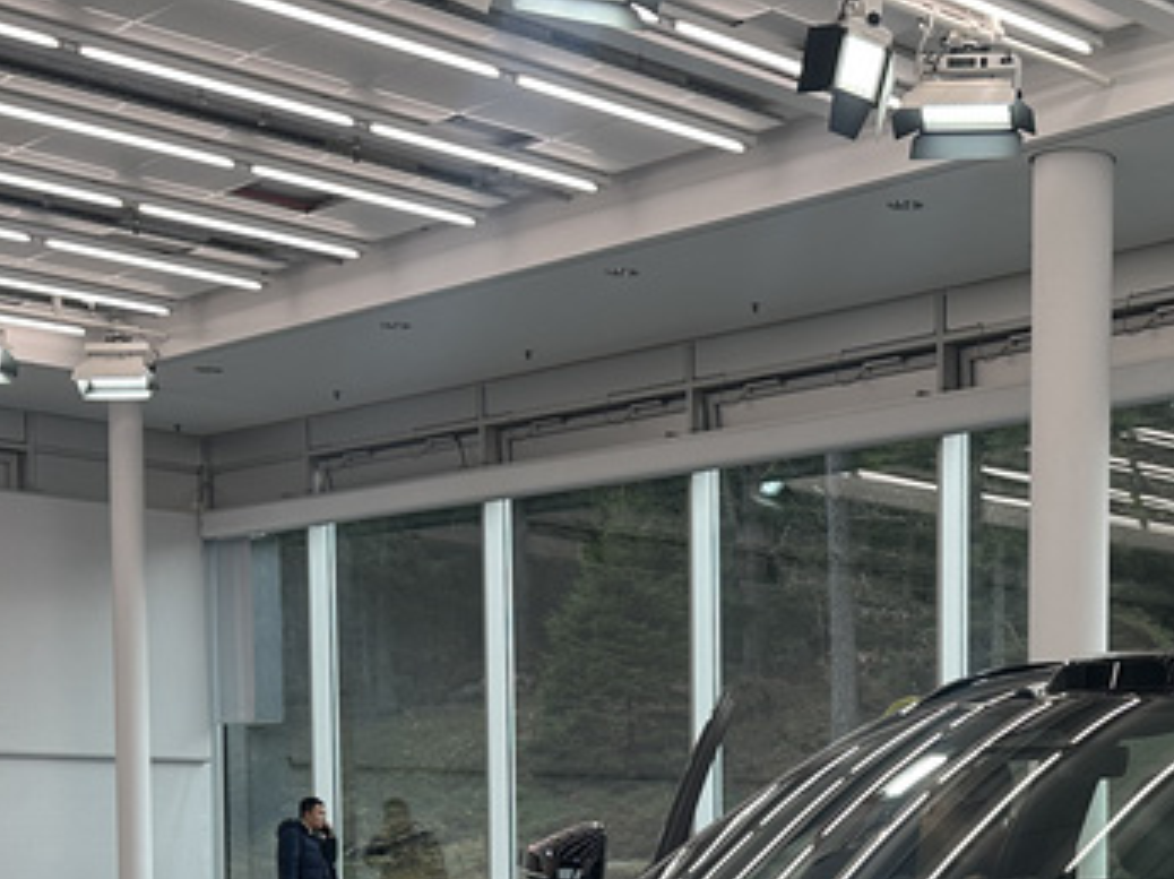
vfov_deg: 20.4
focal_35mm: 68
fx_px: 2305
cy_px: 999
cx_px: 1021
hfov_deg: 27.7
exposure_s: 1/210
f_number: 1.78
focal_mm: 6.86
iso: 80
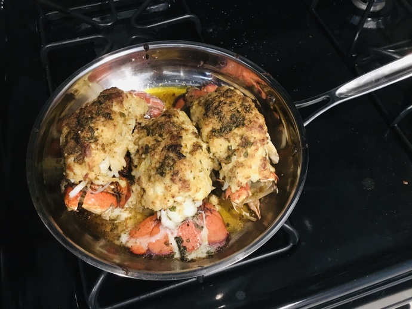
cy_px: 154
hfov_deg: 58.3
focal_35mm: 31
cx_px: 206
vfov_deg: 45.5
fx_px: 369
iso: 320
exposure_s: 1/15
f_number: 2.4
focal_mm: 3.3
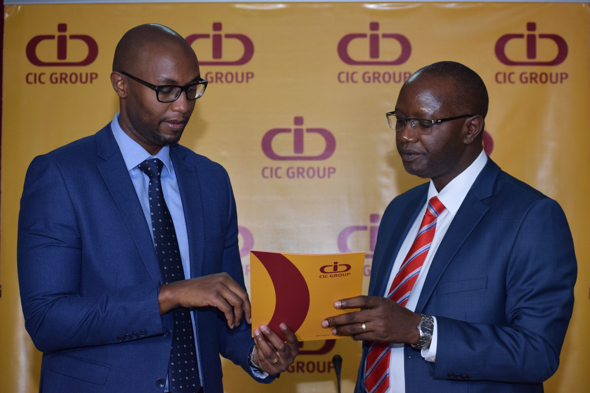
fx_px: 1721
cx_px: 295
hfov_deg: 19.5
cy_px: 196
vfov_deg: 13.0
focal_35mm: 105
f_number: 5
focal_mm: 70
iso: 1000
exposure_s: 1/200
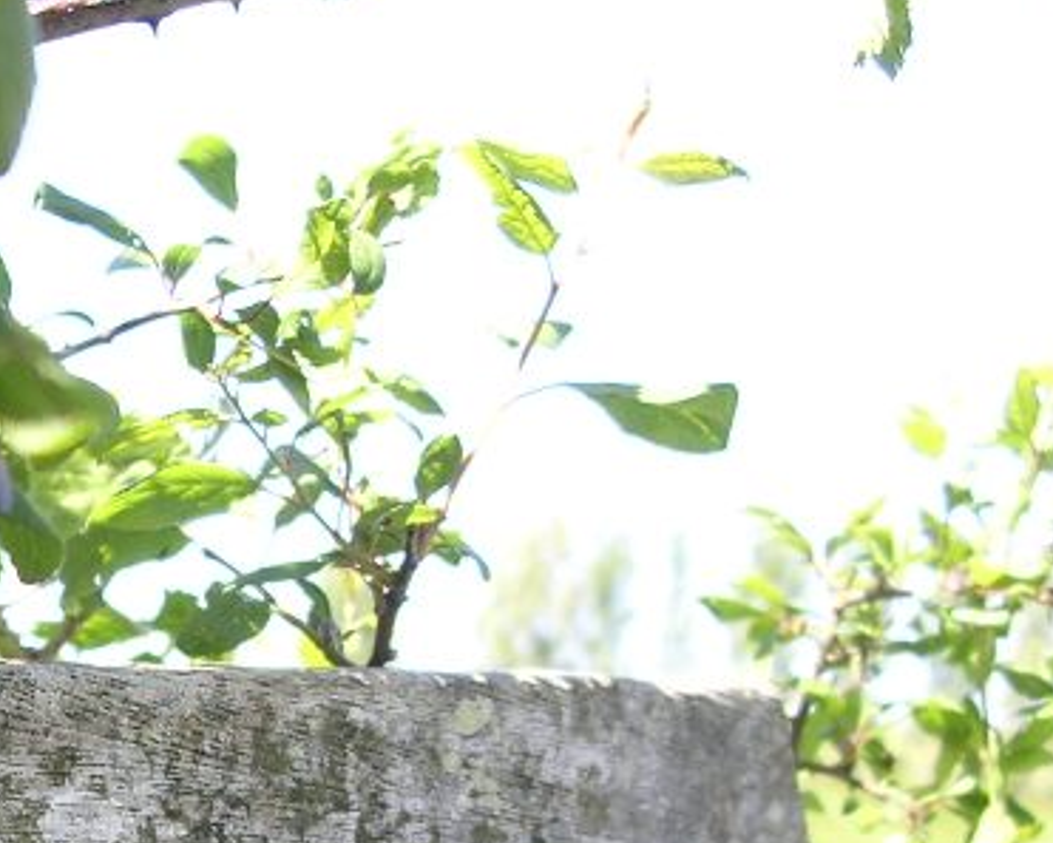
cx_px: 65
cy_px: 778
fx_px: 2494
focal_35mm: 80
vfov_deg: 18.8
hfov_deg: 23.1
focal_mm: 5.8
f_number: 2.8
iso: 100
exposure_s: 1/138
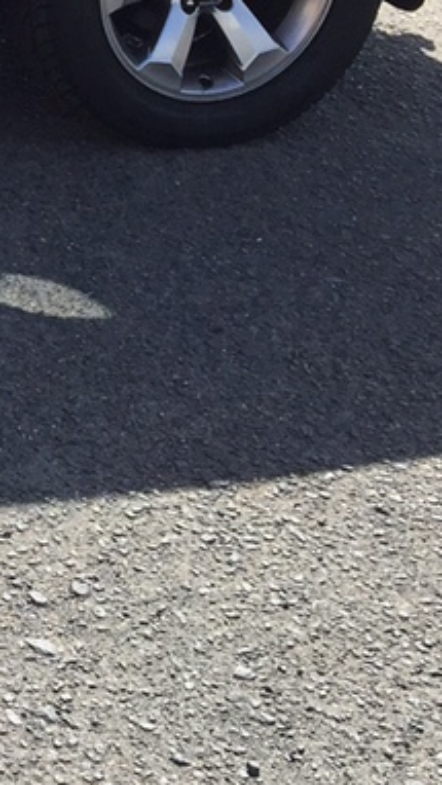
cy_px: -150
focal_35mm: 106
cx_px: -553
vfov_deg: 19.1
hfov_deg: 10.2
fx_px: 2208
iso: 32
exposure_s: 1/942
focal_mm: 4.15
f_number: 2.2
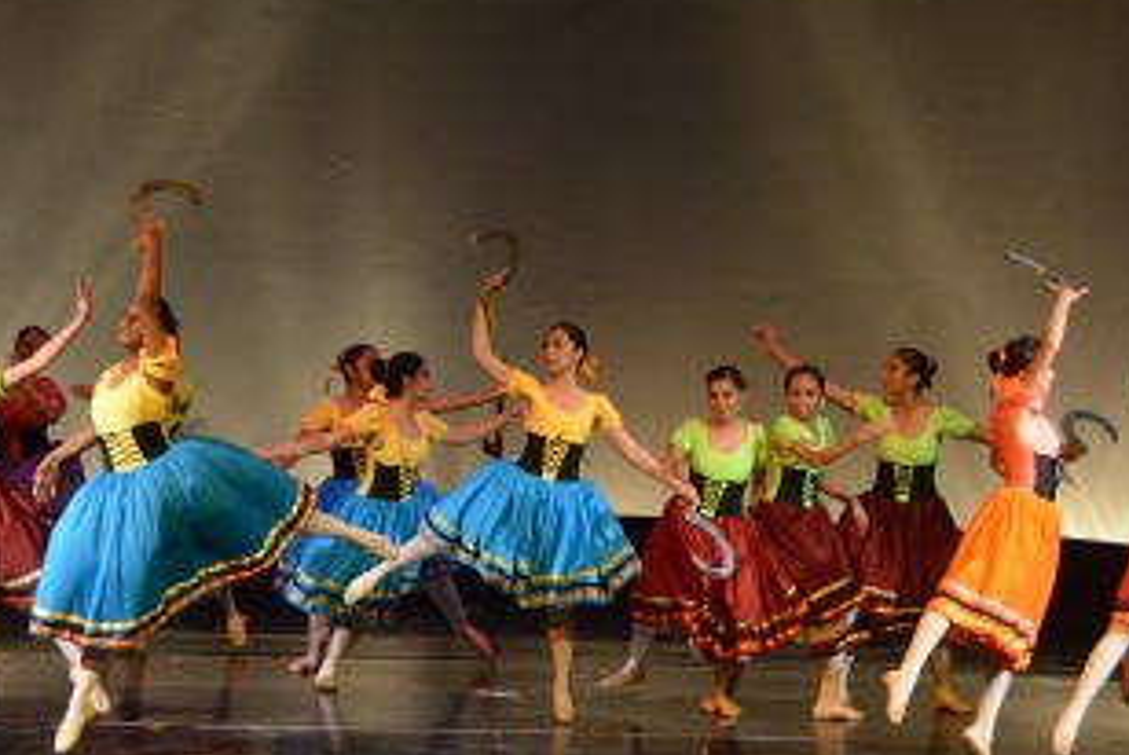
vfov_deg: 18.2
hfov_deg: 27.0
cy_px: 383
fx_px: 2354
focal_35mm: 75
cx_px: 575
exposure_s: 1/400
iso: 3200
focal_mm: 42
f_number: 4.5
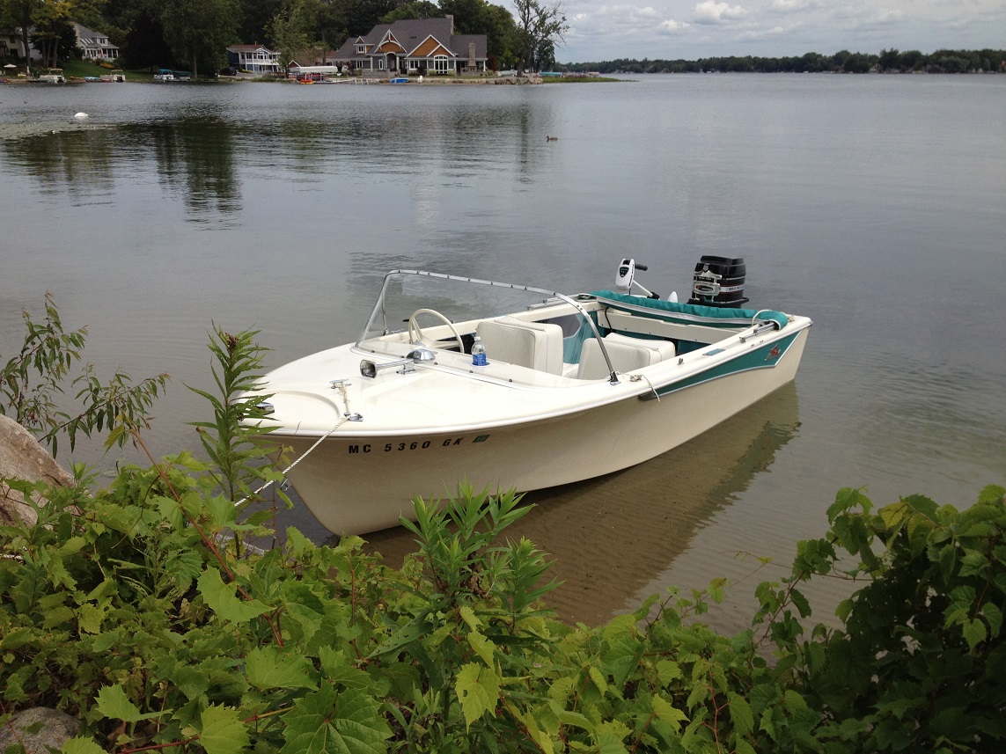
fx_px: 1017
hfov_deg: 52.6
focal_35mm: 35
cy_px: 377
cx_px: 503
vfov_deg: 40.7
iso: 50
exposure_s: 1/1783
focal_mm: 4.28
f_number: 2.4
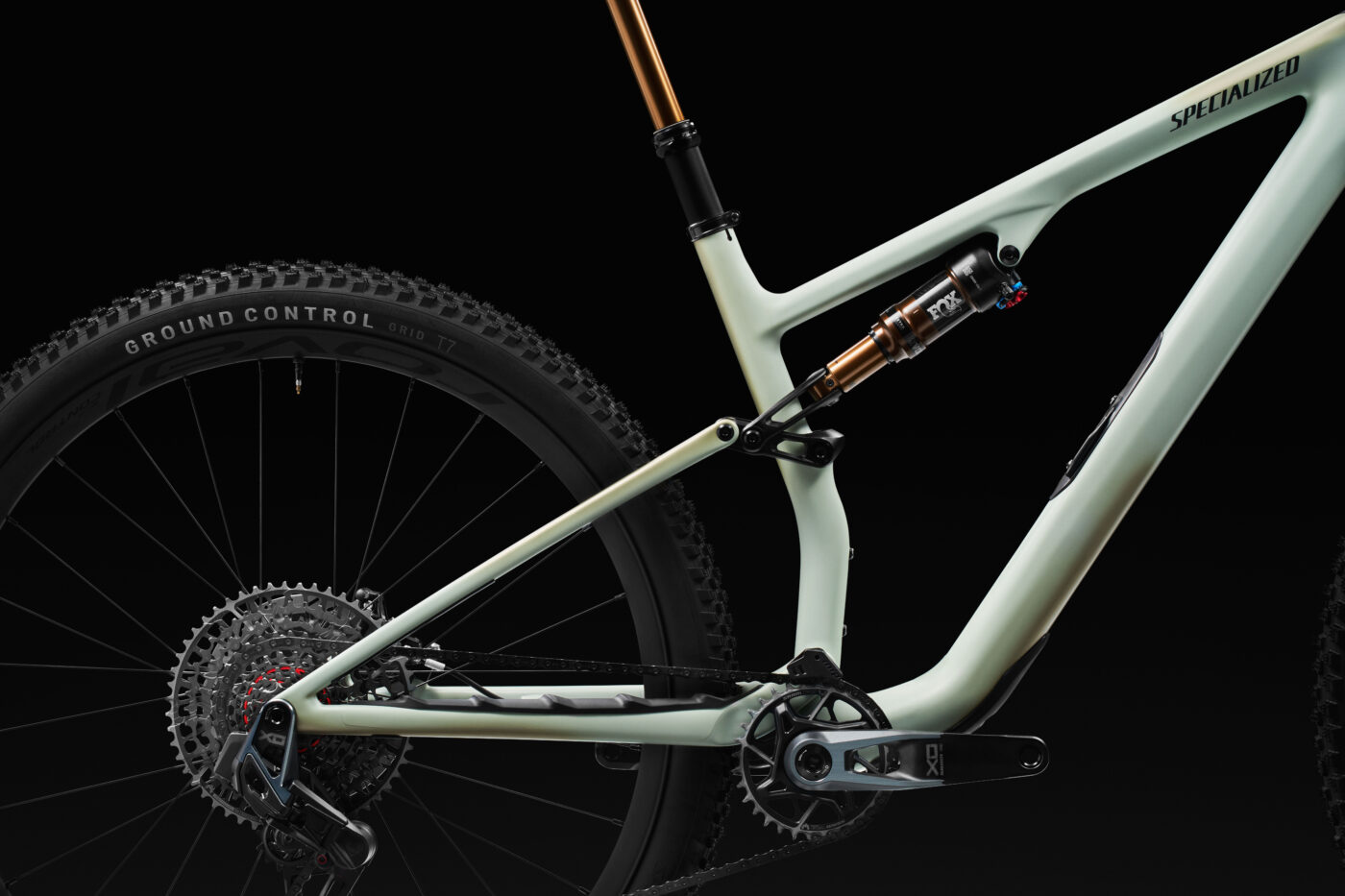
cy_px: 448
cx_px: 672
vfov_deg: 14.0
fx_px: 3661
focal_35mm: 98
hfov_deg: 20.8
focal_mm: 98
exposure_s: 1/160
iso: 200
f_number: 11
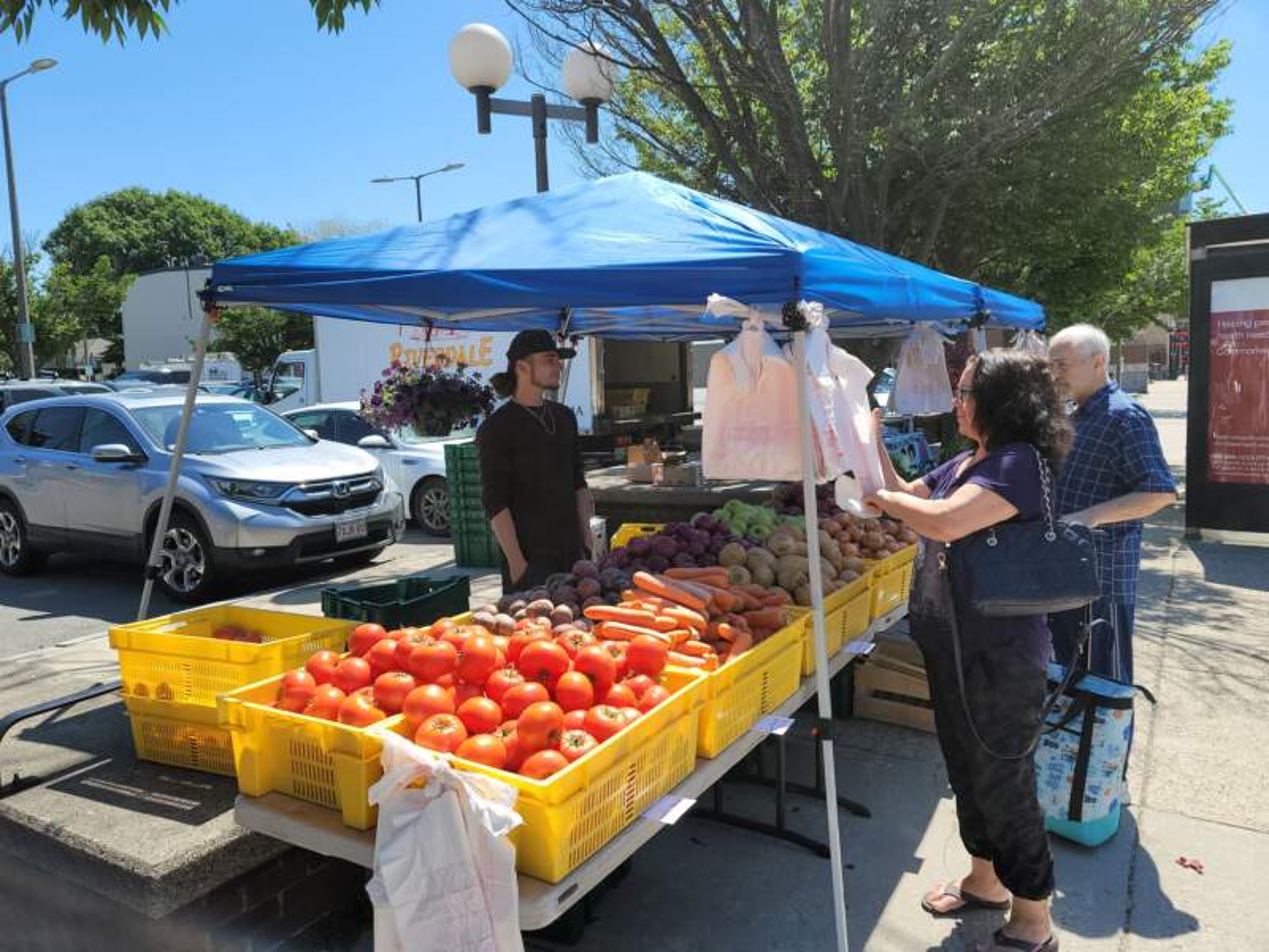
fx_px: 916
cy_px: 476
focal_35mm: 25
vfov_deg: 54.9
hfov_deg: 69.4
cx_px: 634
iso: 20
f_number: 1.8
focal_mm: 7
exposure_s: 1/686
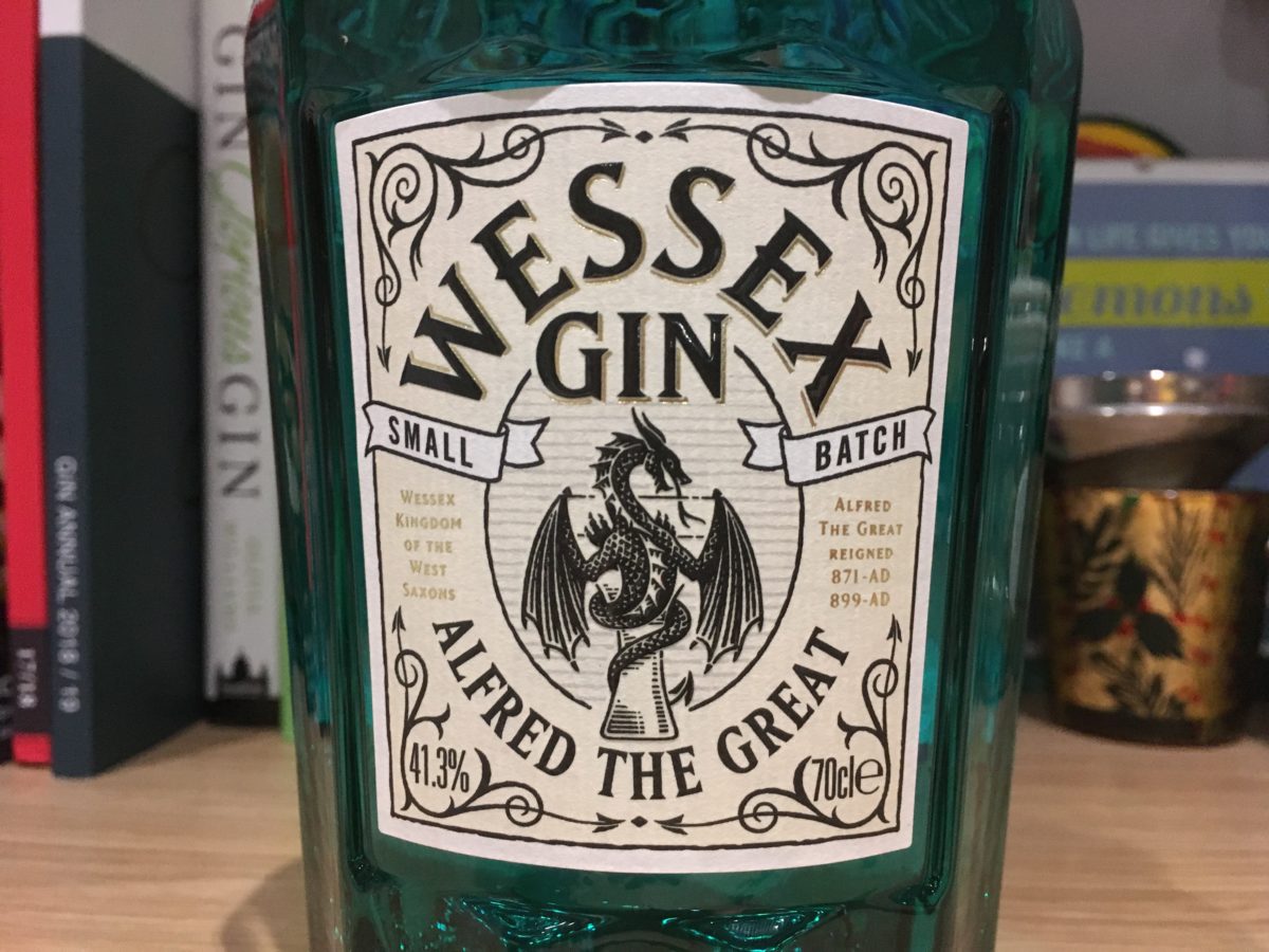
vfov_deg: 48.2
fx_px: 1063
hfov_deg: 61.7
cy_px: 476
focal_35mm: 29
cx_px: 634
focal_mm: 4.15
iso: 200
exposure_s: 1/25
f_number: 2.2
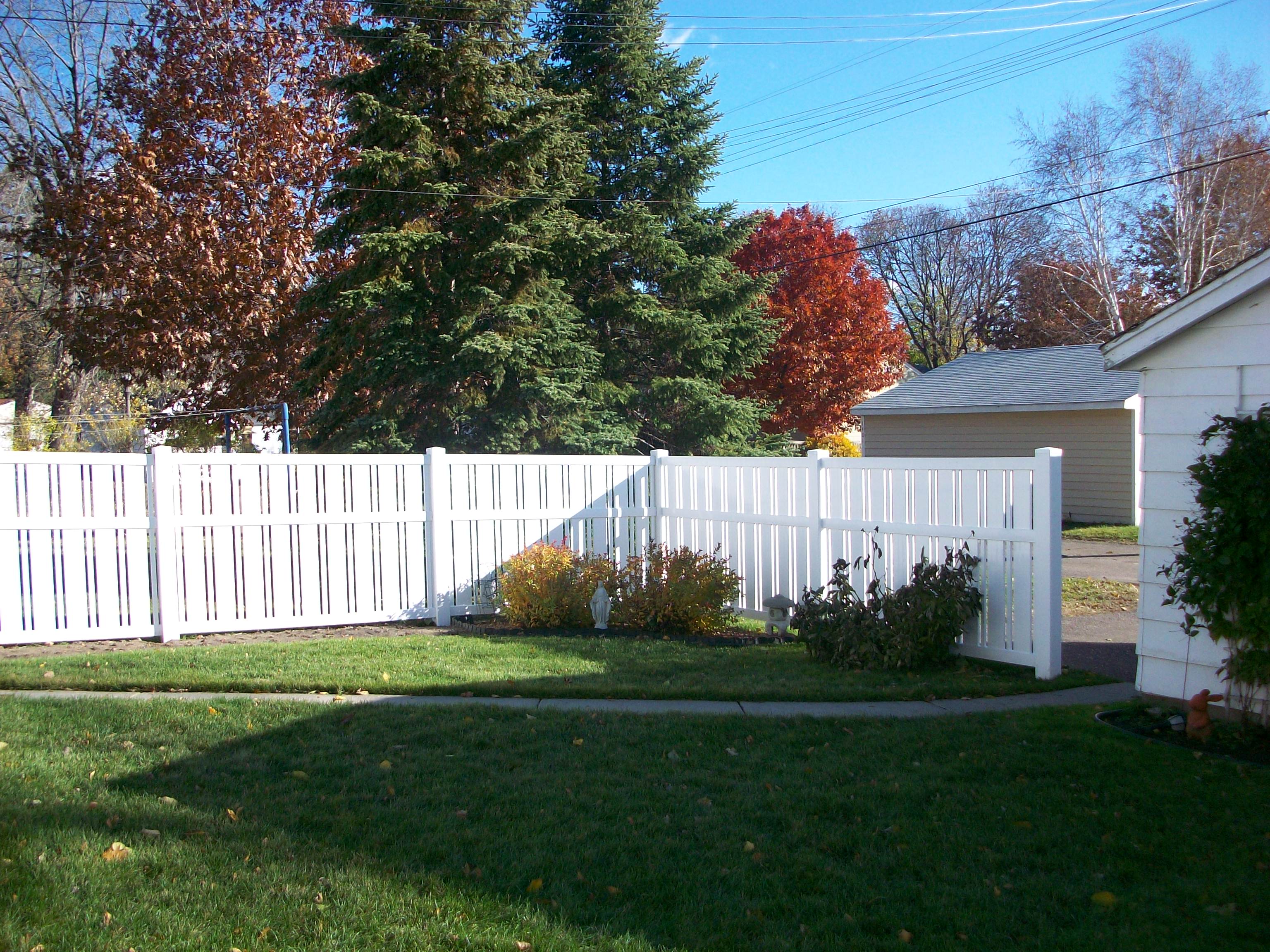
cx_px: 635
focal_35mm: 34
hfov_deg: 54.0
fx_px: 1247
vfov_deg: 41.8
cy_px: 476
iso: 80
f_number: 2.8
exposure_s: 1/699
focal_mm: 5.7
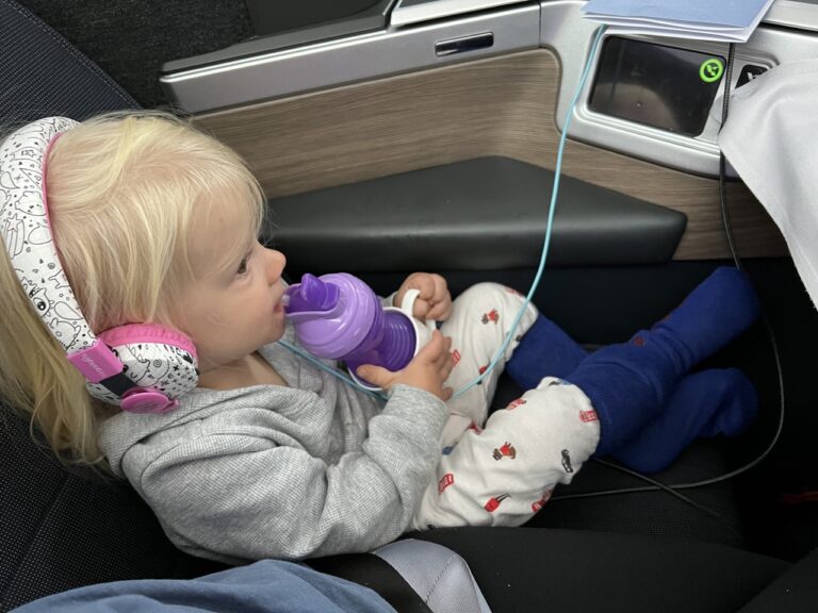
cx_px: 409
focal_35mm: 26
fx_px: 614
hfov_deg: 67.3
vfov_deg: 53.1
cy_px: 306
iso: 500
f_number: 1.5
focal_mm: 5.7
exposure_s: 1/60
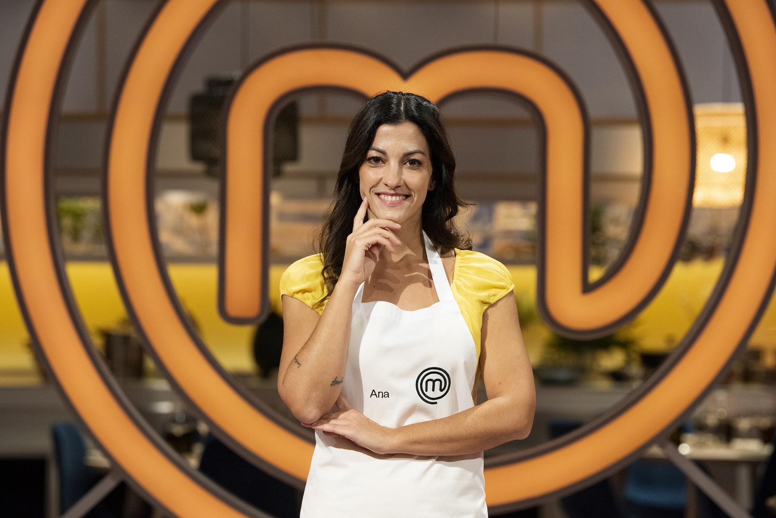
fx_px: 3234
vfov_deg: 9.2
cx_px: 388
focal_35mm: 150
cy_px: 259
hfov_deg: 13.7
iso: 2500
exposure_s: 1/200
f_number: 5.6
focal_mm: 150
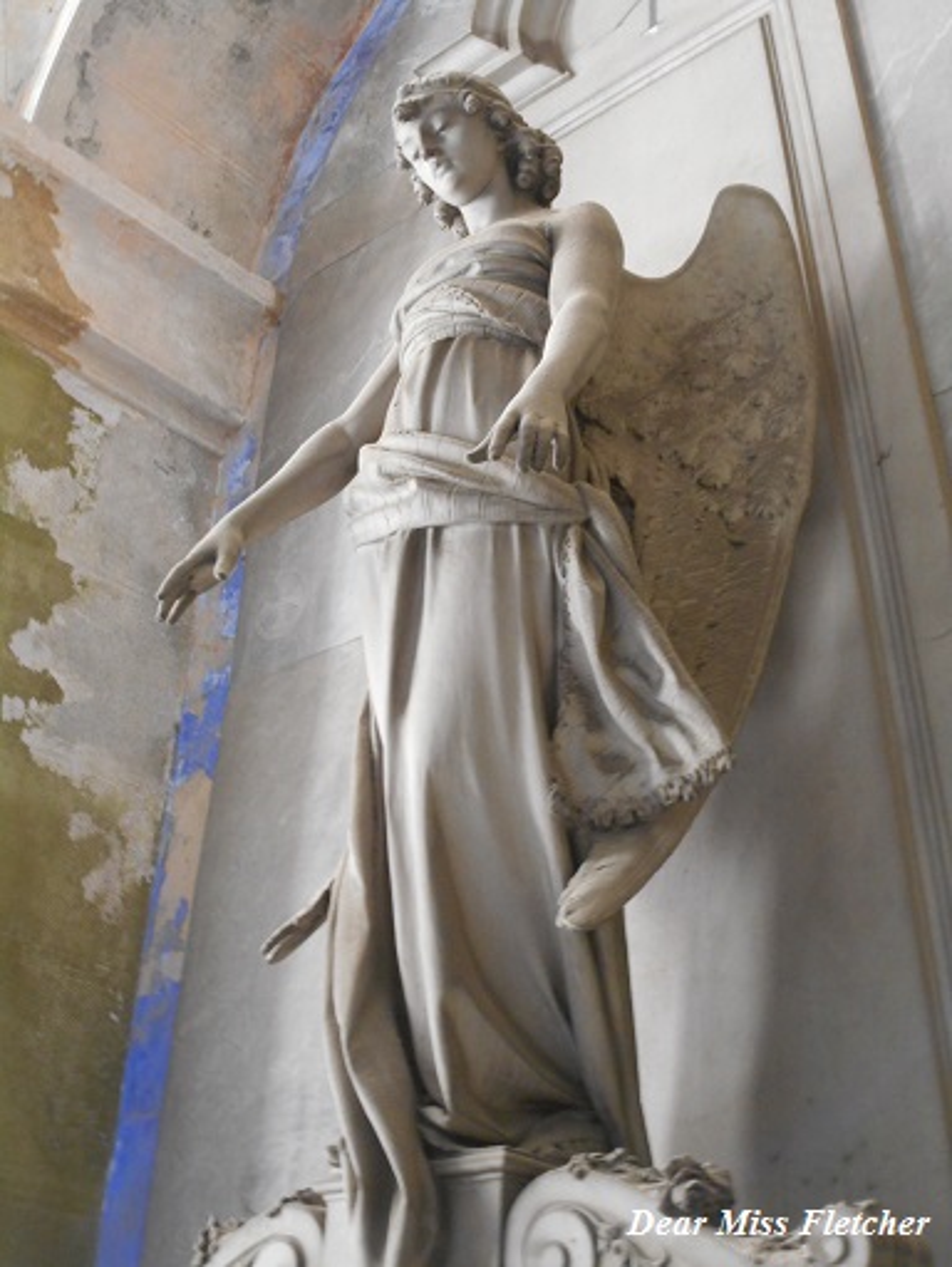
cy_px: 634
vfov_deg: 37.5
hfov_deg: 28.6
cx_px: 476
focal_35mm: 51
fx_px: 1868
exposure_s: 1/8
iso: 400
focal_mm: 9.1
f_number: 4.9
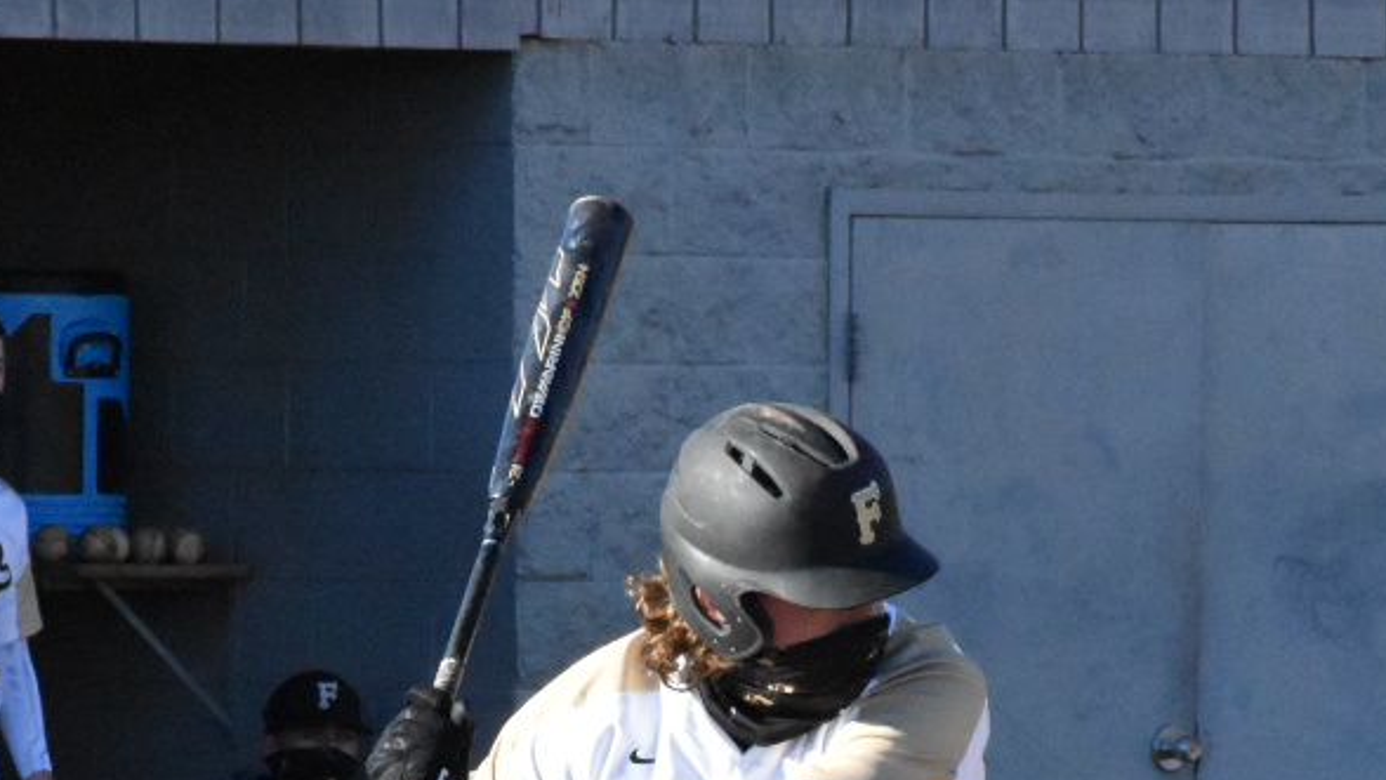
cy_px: 950
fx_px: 25473
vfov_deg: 1.8
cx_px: 648
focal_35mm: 693
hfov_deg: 3.1
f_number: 13
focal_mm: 160
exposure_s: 1/3200
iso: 6400
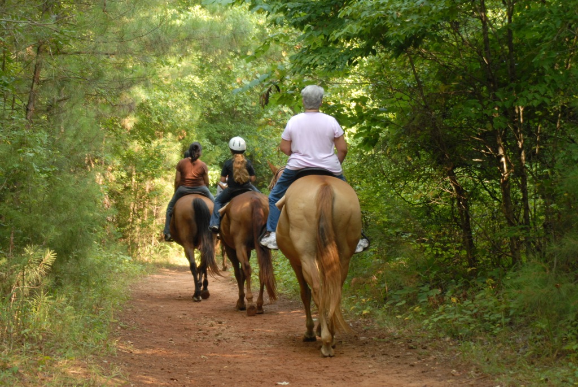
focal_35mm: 98
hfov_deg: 20.9
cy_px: 194
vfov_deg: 14.1
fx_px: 1567
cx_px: 289
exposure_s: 1/80
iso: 400
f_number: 4.8
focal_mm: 65
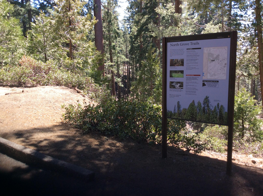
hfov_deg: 56.9
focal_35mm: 32
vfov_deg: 44.1
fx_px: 243
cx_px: 132
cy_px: 98
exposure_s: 1/217
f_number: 2.4
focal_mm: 3.3
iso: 32
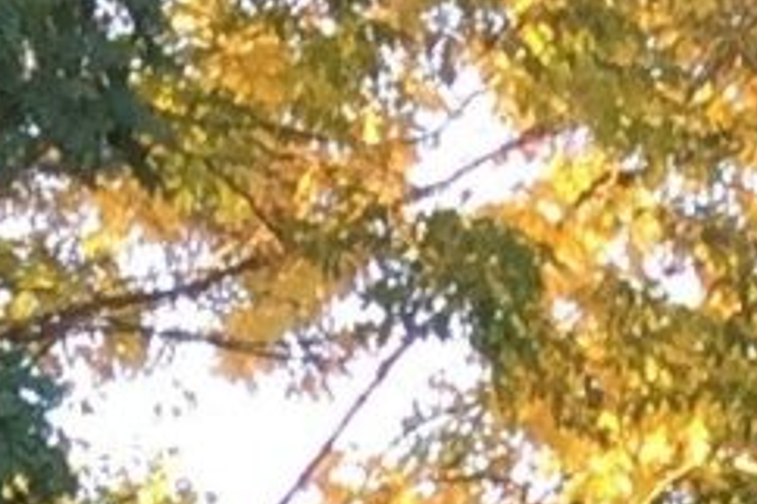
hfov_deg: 6.4
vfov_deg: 3.4
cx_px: 754
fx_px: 6703
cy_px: 3647
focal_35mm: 319
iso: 32
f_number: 2.2
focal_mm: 4.15
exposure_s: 1/40
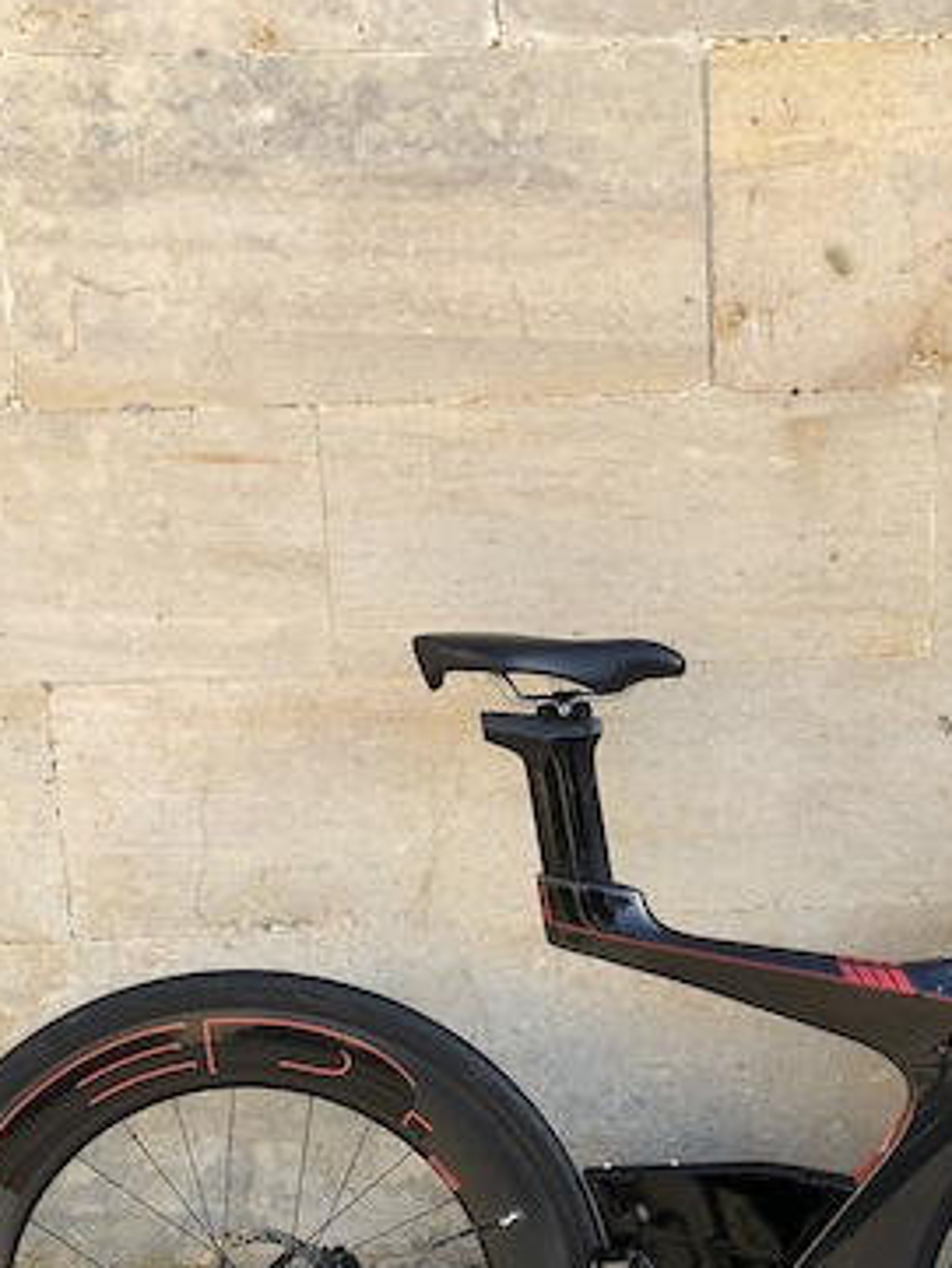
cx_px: 699
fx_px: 2272
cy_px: 941
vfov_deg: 30.7
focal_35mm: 62
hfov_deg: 23.5
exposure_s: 1/384
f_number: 1.8
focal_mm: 4
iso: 20
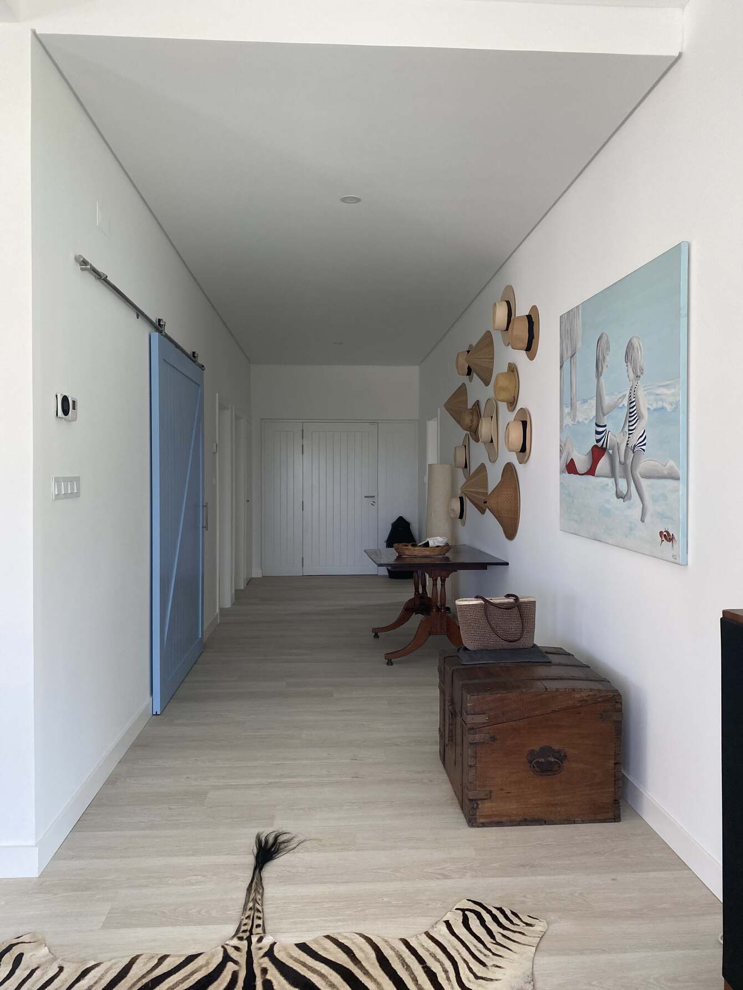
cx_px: 372
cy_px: 495
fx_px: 744
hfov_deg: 53.1
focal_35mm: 26
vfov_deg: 67.3
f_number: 1.8
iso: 100
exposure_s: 1/121
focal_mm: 4.25
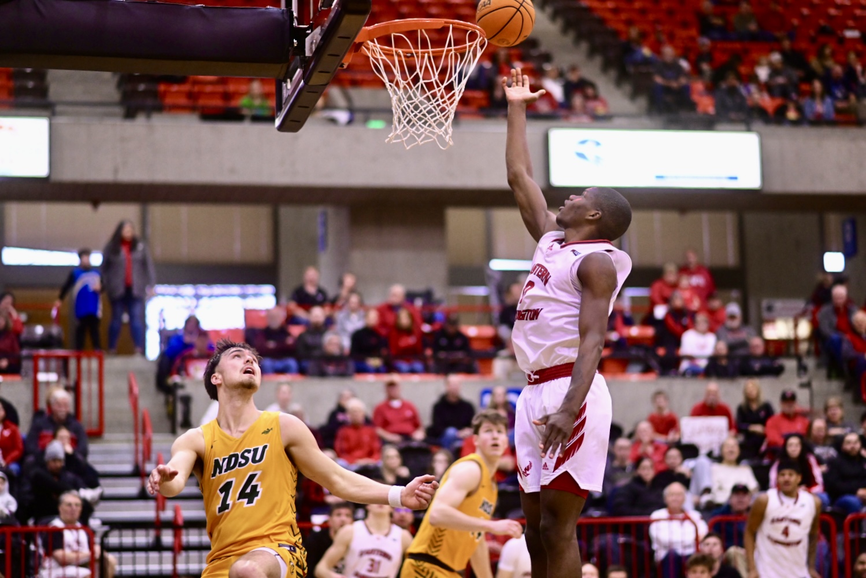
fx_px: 2045
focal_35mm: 85
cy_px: 289
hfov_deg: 23.9
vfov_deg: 16.1
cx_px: 433
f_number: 1.8
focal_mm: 85
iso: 3200
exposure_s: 1/1600
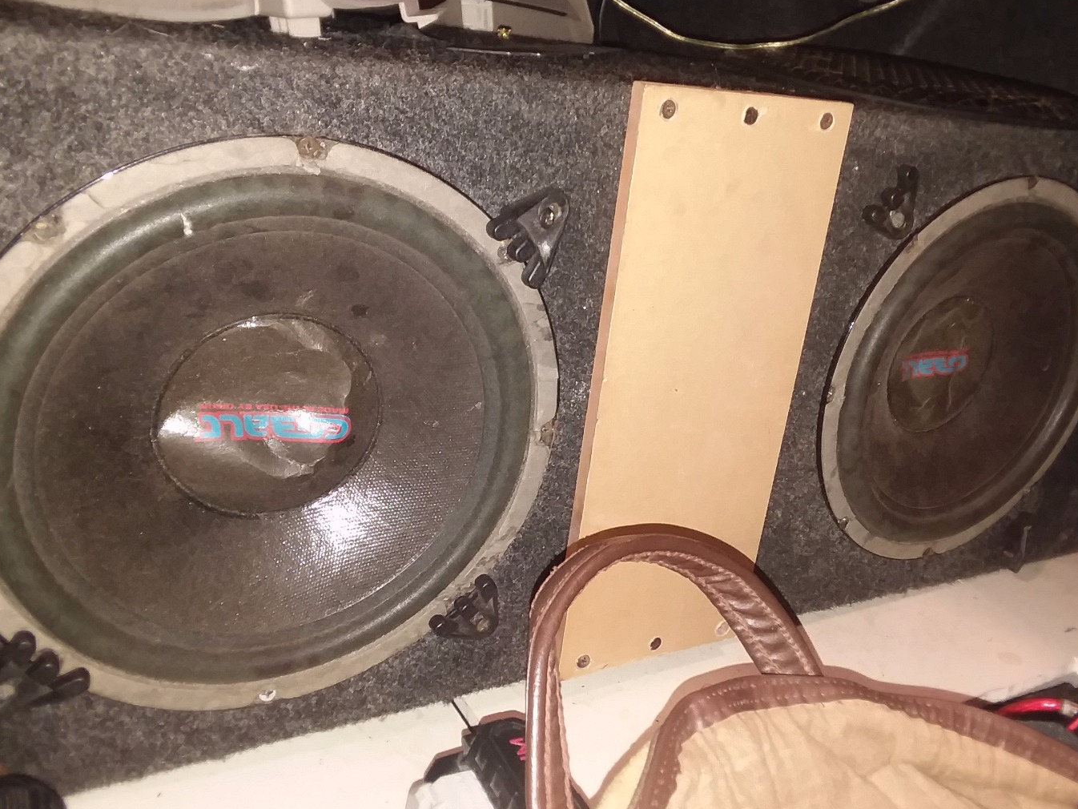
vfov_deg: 45.4
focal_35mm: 31
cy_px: 391
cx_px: 551
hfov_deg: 58.3
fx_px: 966
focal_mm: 2.47
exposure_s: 1/30
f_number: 1.9
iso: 100
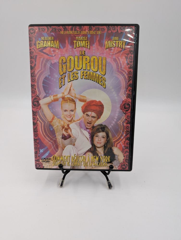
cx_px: 90
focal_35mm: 24
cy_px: 120
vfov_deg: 71.5
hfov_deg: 56.9
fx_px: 167
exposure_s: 1/112
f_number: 1.68
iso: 133
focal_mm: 6.9
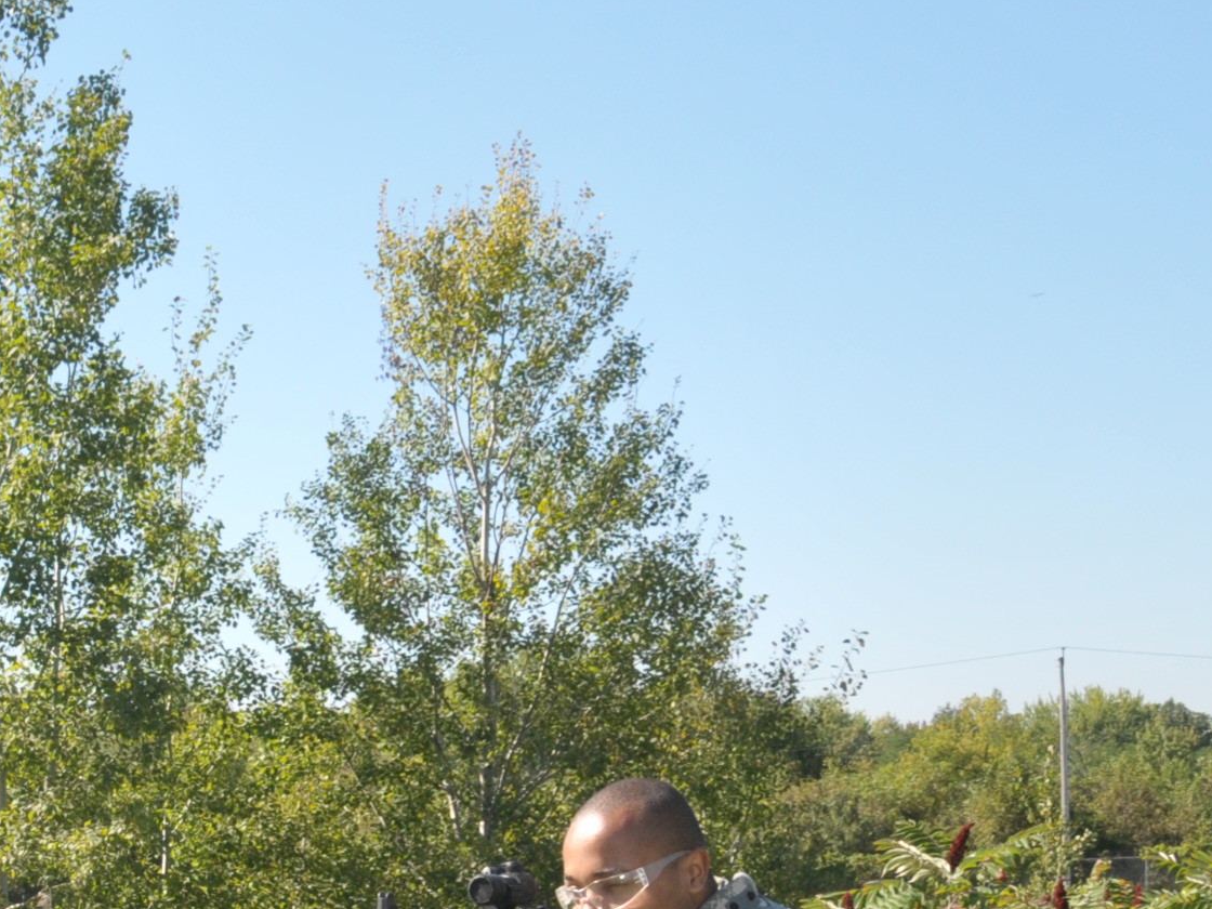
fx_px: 3186
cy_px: 1045
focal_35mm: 91
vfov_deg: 15.7
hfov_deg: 20.2
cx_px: -253
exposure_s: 1/200
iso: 250
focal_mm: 22
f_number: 11
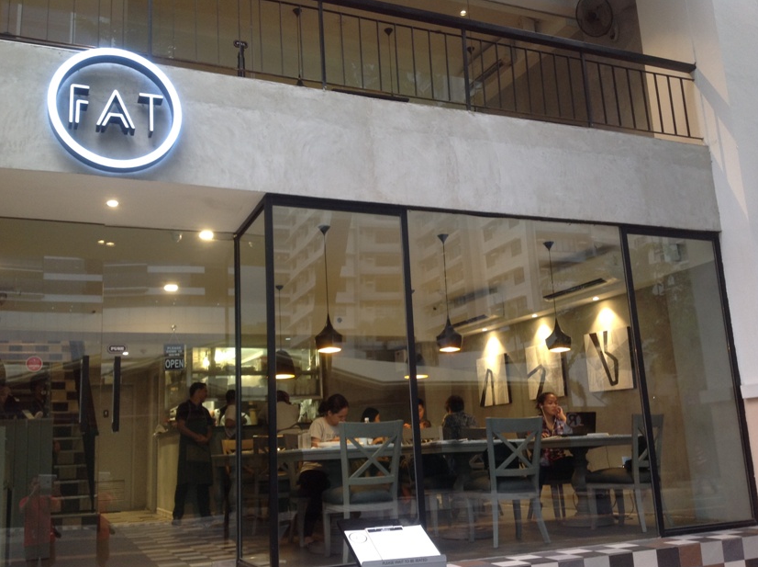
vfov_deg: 39.6
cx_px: 374
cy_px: 291
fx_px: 787
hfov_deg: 51.4
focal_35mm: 36
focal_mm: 4.28
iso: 64
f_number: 2.4
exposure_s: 1/15
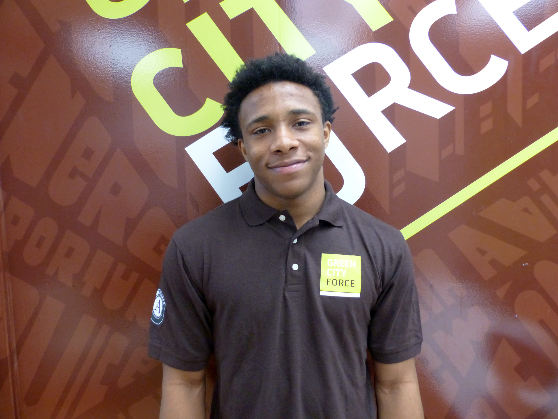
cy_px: 210
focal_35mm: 25
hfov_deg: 69.4
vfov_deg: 54.9
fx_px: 403
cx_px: 279
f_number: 2.8
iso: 400
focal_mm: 4.5
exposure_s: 1/25
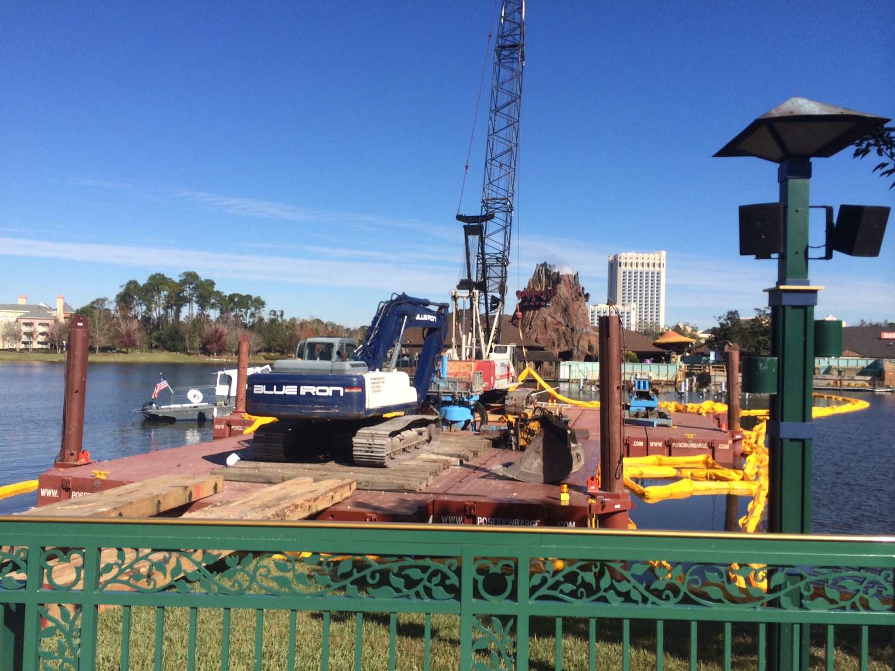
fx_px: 776
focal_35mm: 30
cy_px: 336
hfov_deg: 60.0
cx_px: 448
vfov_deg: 46.8
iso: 40
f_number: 2.2
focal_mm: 4.12
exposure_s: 1/2564
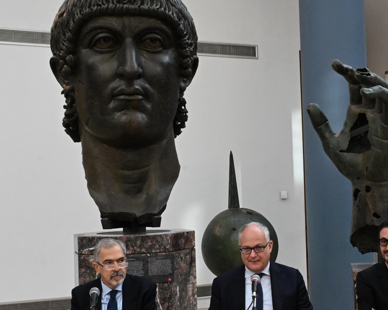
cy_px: 164
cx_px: 235
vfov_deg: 29.7
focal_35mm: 51
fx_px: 586
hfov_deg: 36.5
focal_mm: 24
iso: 2500
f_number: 14
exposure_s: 1/250
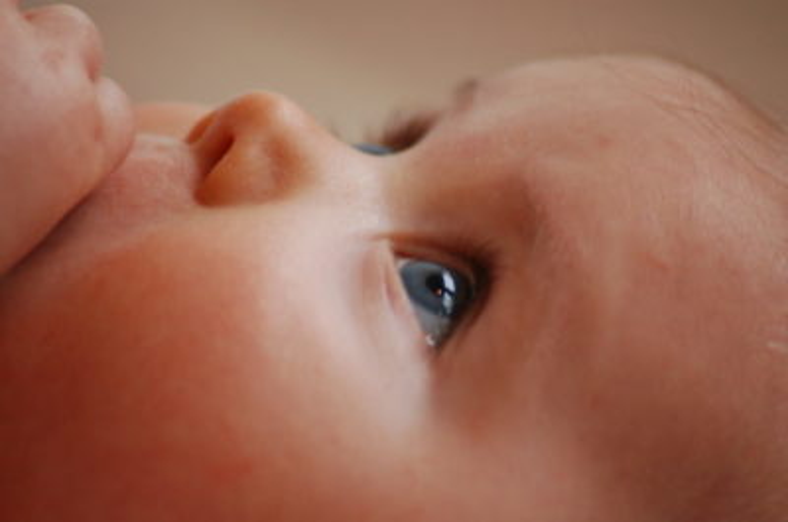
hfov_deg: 5.1
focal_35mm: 405
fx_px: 8847
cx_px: 394
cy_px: 261
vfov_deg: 3.4
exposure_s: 1/50
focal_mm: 270
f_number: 5.6
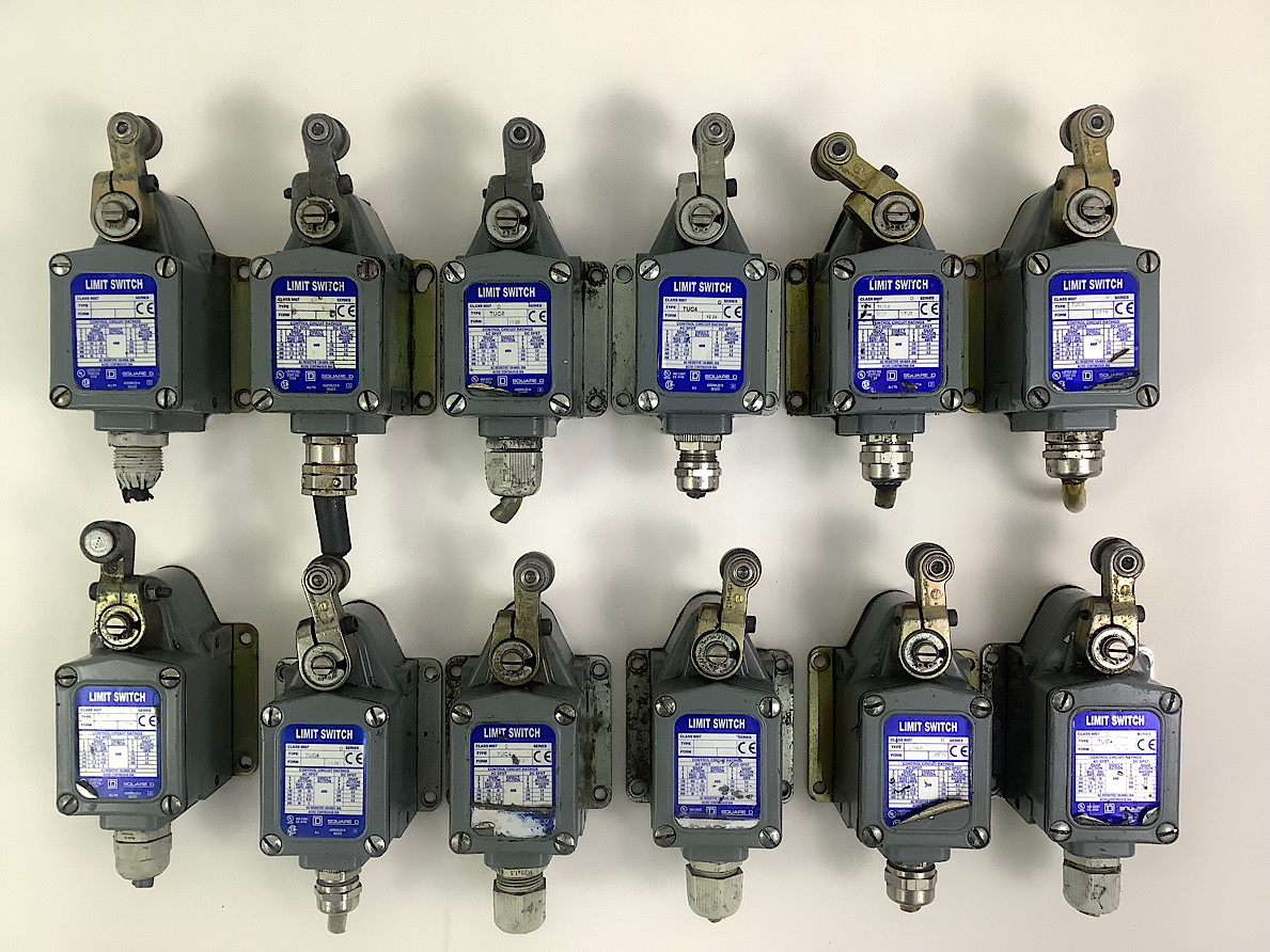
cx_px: 635
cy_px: 476
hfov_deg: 58.3
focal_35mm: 31
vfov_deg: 45.4
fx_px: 1137
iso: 50
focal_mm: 3.3
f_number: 2.4
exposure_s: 1/50
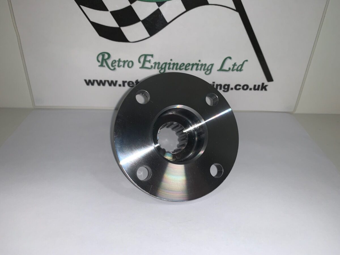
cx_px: 170
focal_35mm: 26
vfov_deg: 53.1
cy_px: 128
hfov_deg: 67.3
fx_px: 255
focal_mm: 4.25
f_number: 1.8
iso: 25
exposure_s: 1/60
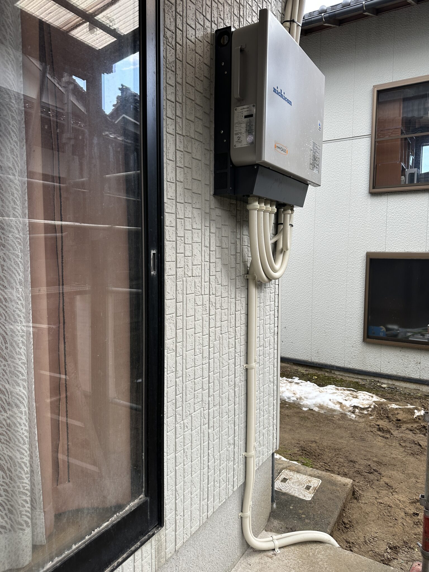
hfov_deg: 56.8
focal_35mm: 24
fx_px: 397
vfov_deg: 71.6
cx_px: 214
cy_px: 286
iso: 100
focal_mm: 6.86
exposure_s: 1/121
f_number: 1.78
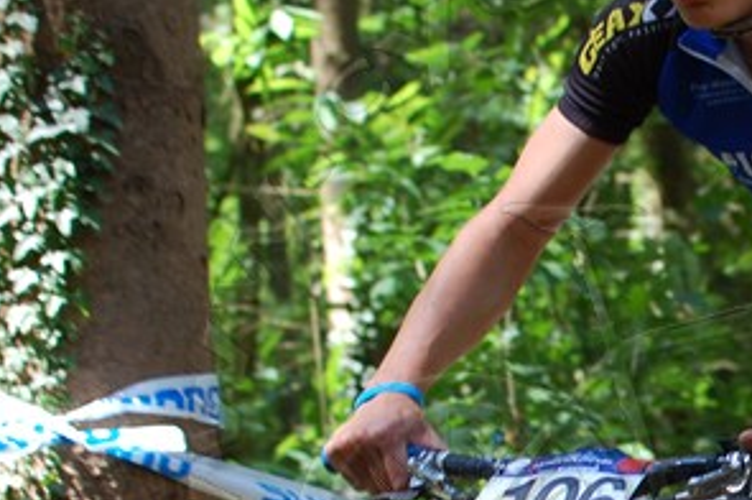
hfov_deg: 14.2
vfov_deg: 9.6
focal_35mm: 142
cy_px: 489
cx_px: 734
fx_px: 2970
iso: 400
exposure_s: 1/400
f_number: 3.5
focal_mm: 35
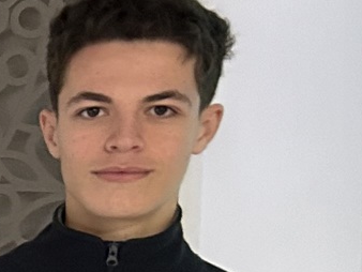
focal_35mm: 155
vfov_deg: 9.3
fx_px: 1622
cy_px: 441
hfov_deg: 10.1
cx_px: -650
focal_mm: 5.7
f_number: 1.5
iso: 500
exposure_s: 1/52
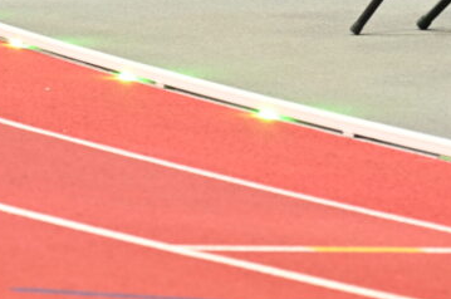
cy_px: -58
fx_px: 3139
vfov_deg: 5.4
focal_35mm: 251
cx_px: -148
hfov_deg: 8.1
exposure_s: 1/160
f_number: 4
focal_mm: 75
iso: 800
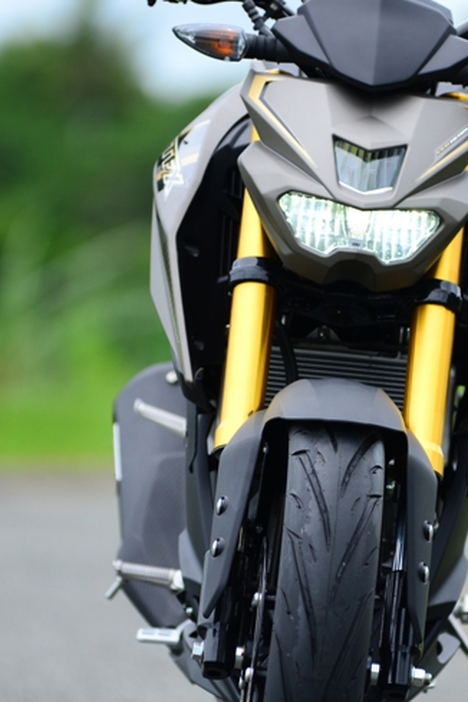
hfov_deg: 3.3
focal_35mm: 419
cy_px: 465
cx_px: 337
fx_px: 8170
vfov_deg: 4.9
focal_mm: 200
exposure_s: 1/1600
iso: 250
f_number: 3.5
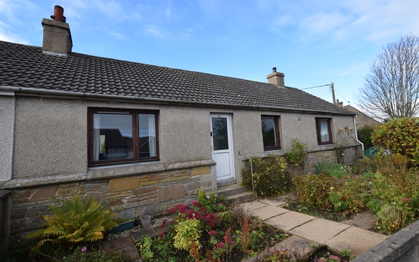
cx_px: 215
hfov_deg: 97.8
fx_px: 183
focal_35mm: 16
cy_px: 126
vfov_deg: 71.3
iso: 360
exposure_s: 1/250
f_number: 8
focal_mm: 10
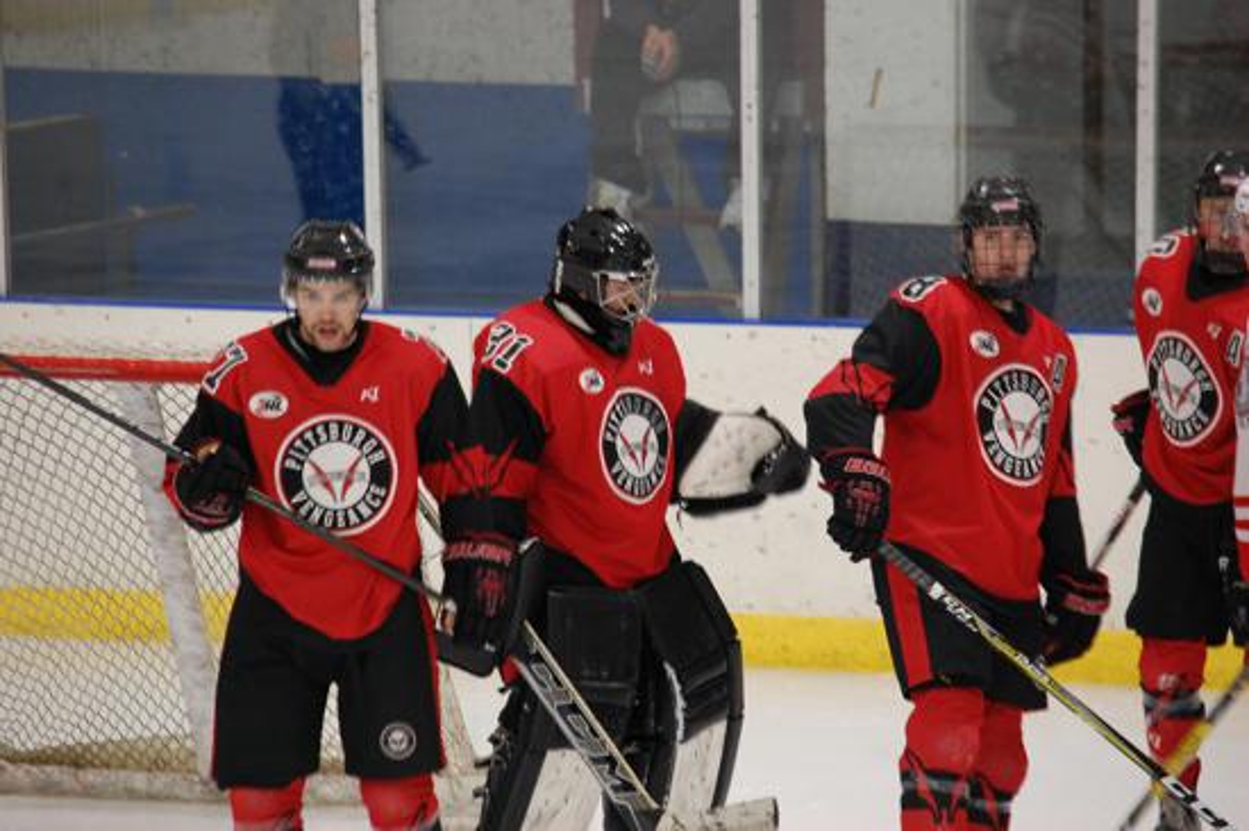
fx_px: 11442
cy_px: 416
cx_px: 624
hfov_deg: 6.2
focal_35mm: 330
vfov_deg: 4.2
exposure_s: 1/60
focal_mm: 220
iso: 800
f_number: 5.3
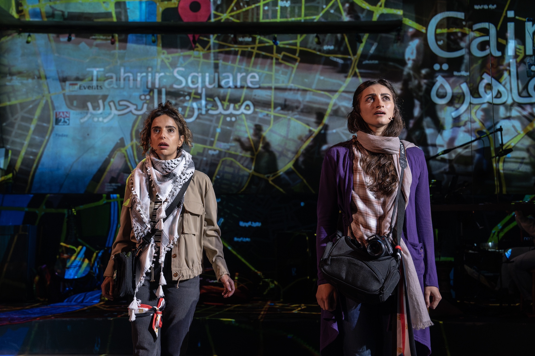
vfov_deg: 31.2
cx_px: 268
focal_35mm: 43
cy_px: 178
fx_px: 639
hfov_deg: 45.4
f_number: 4
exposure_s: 1/320
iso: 4000
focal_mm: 43
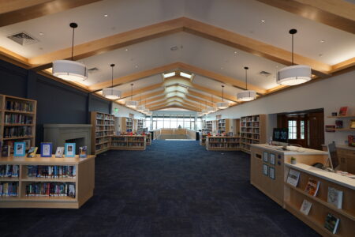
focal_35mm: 16
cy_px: 118
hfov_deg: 96.7
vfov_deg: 73.7
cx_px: 178
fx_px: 158
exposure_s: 1/160
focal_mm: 16
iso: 800
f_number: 4
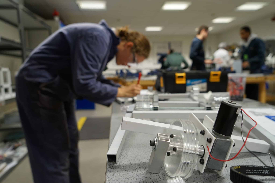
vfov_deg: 49.5
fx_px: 199
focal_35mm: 26
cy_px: 92
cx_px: 138
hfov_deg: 69.4
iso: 640
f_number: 4
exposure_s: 1/60
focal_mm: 26
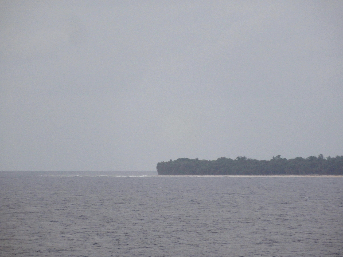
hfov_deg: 2.4
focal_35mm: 840
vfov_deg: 1.8
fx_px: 8322
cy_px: 128
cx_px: 172
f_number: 6.9
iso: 400
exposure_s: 1/80
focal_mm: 151
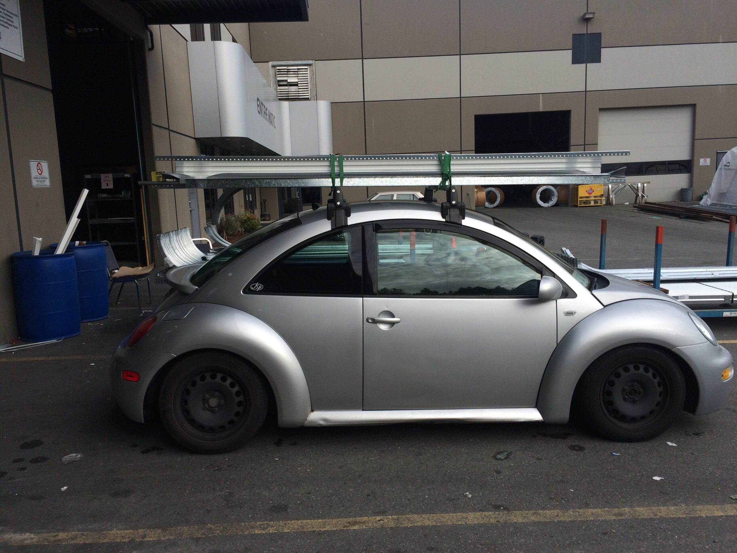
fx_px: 617
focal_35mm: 29
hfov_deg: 61.7
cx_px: 368
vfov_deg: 48.2
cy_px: 276
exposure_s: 1/1140
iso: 32
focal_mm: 4.15
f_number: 2.2
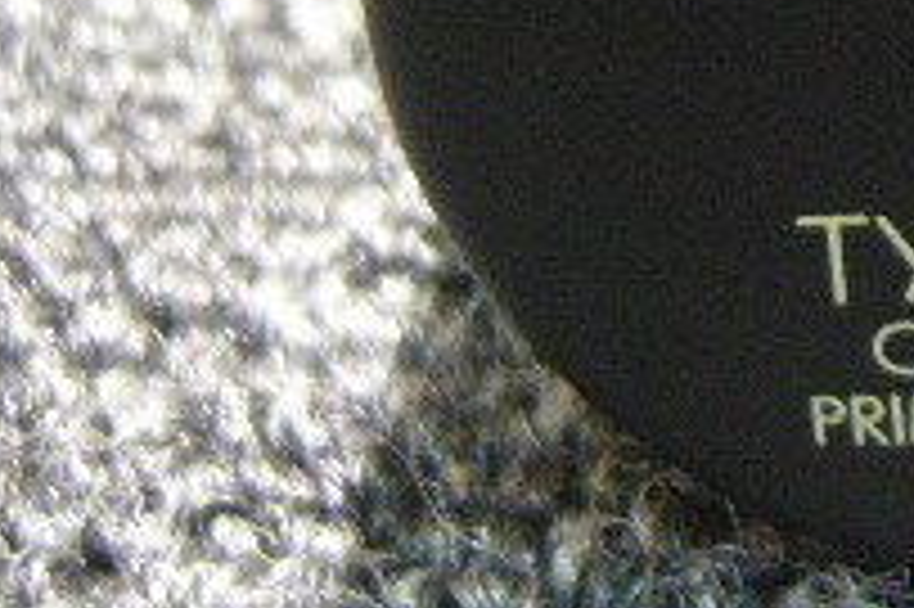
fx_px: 2917
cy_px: -216
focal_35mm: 115
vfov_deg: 11.5
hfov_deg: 16.9
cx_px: 1135
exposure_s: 1/10
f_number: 2.8
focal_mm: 5.8
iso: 200
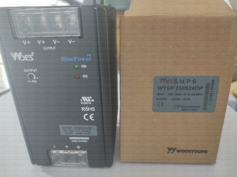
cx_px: 118
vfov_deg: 54.8
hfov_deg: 69.4
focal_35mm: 25
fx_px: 171
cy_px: 88
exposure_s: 1/20
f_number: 1.89
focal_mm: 5.43
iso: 1083
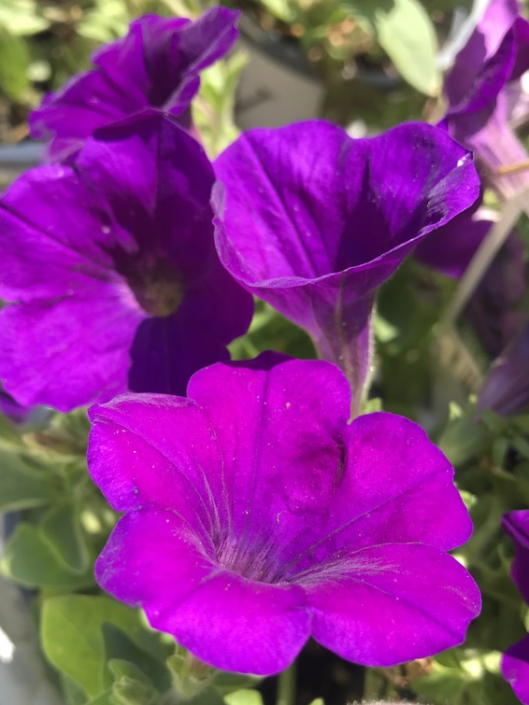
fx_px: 775
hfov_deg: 37.7
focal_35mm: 38
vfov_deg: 48.6
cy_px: 436
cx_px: 244
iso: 20
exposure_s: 1/656
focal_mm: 3.99
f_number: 1.8
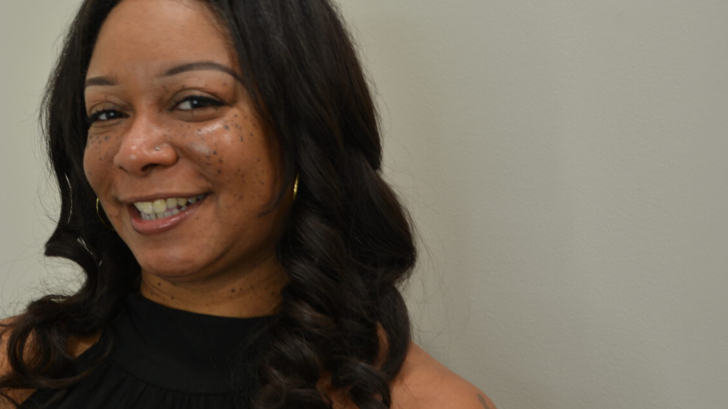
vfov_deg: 17.7
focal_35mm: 68
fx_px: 1313
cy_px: 230
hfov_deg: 30.8
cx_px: 243
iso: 100
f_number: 4.2
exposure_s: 1/8
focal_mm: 32
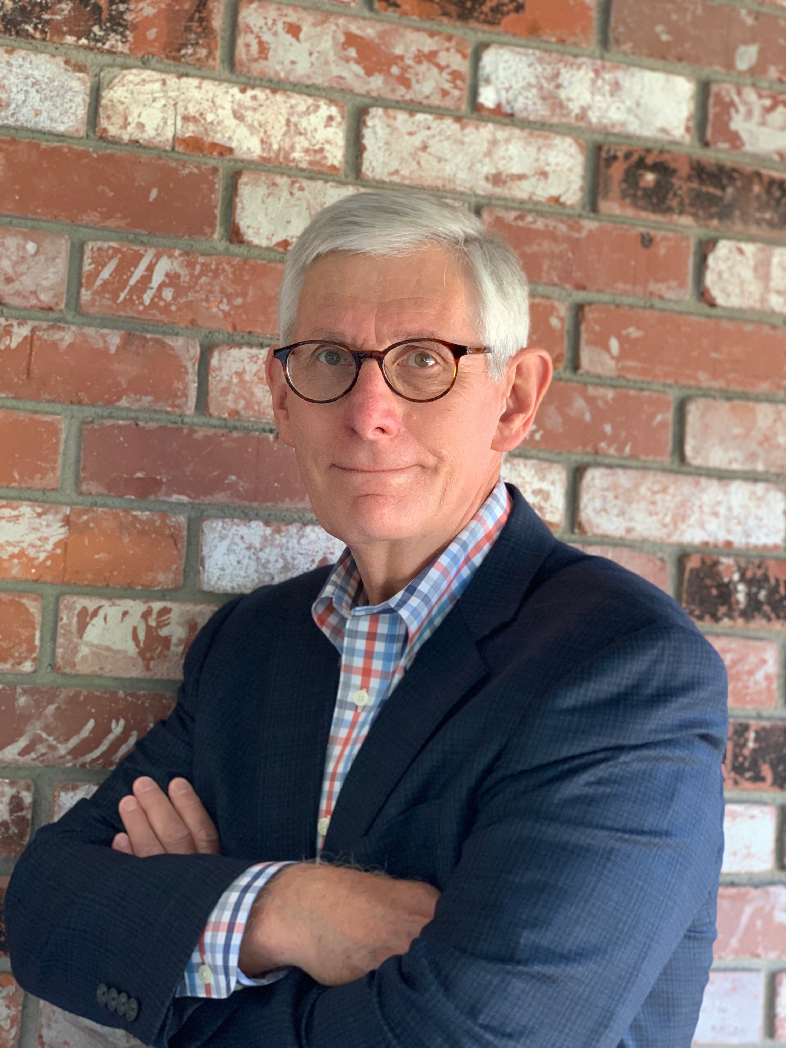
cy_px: 524
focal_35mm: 52
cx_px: 393
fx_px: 1574
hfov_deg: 28.0
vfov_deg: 36.8
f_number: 2.4
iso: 125
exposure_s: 1/122
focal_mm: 6
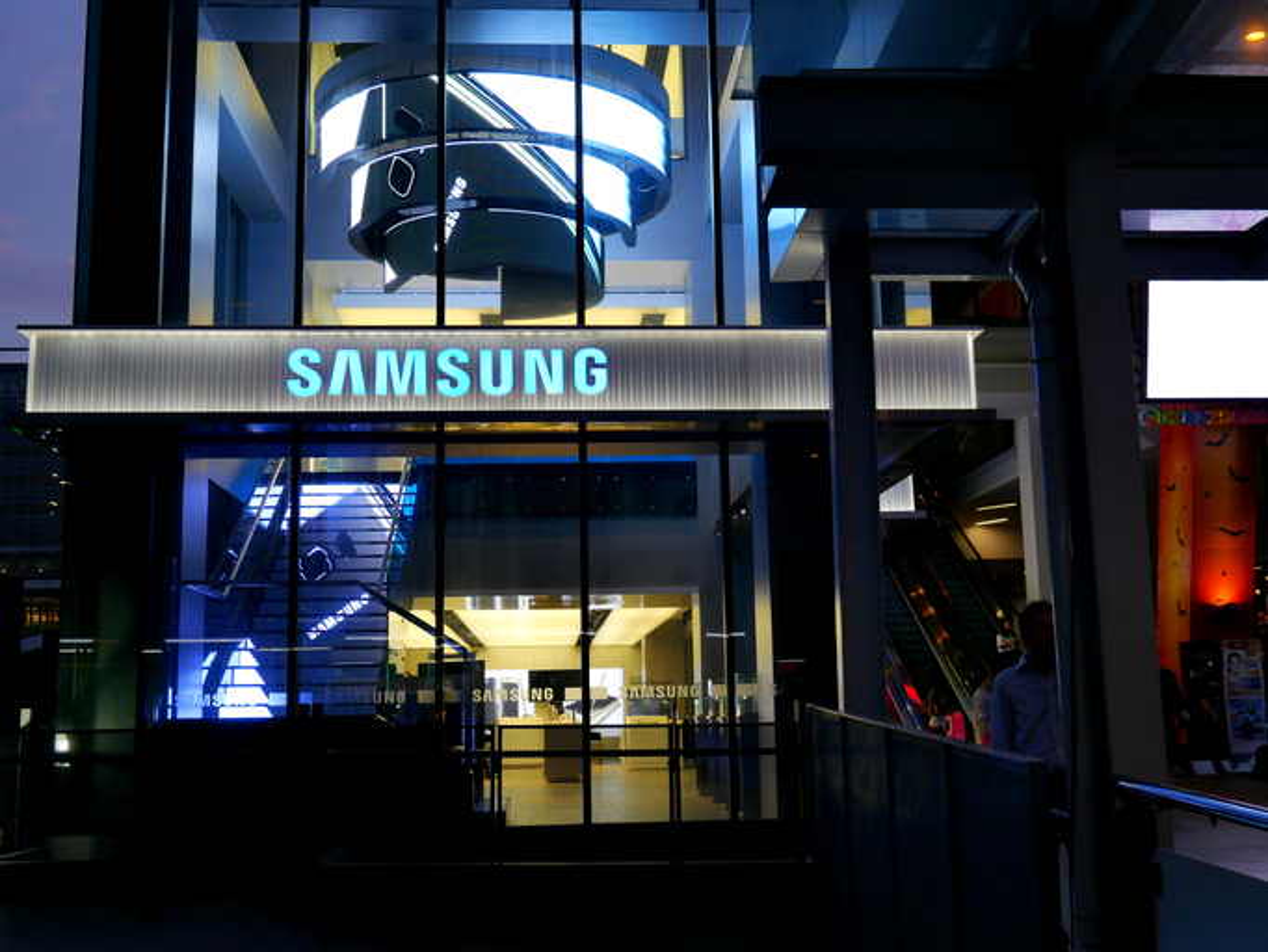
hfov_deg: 46.8
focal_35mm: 40
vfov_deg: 36.0
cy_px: 476
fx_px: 1466
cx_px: 634
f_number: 4.4
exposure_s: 1/60
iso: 250
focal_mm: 20
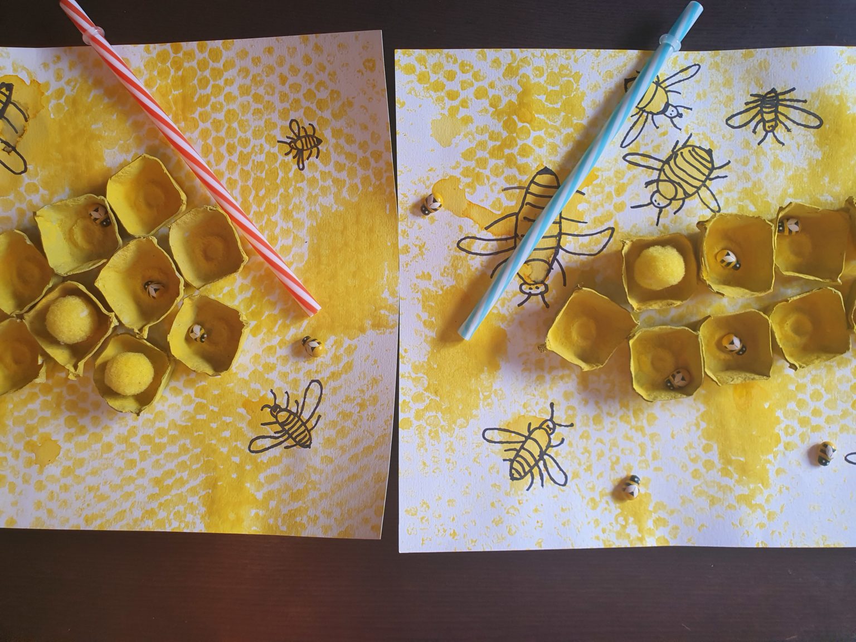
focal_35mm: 26
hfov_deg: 67.3
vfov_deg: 53.1
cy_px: 321
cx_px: 428
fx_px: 643
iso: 125
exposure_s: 1/100
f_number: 2.4
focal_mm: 4.32
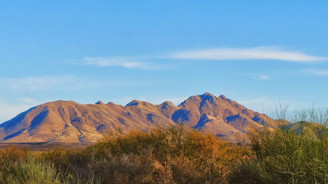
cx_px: 121
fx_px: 1067
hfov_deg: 17.4
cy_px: 140
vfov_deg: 9.9
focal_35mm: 123
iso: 200
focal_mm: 55
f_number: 9
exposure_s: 1/500
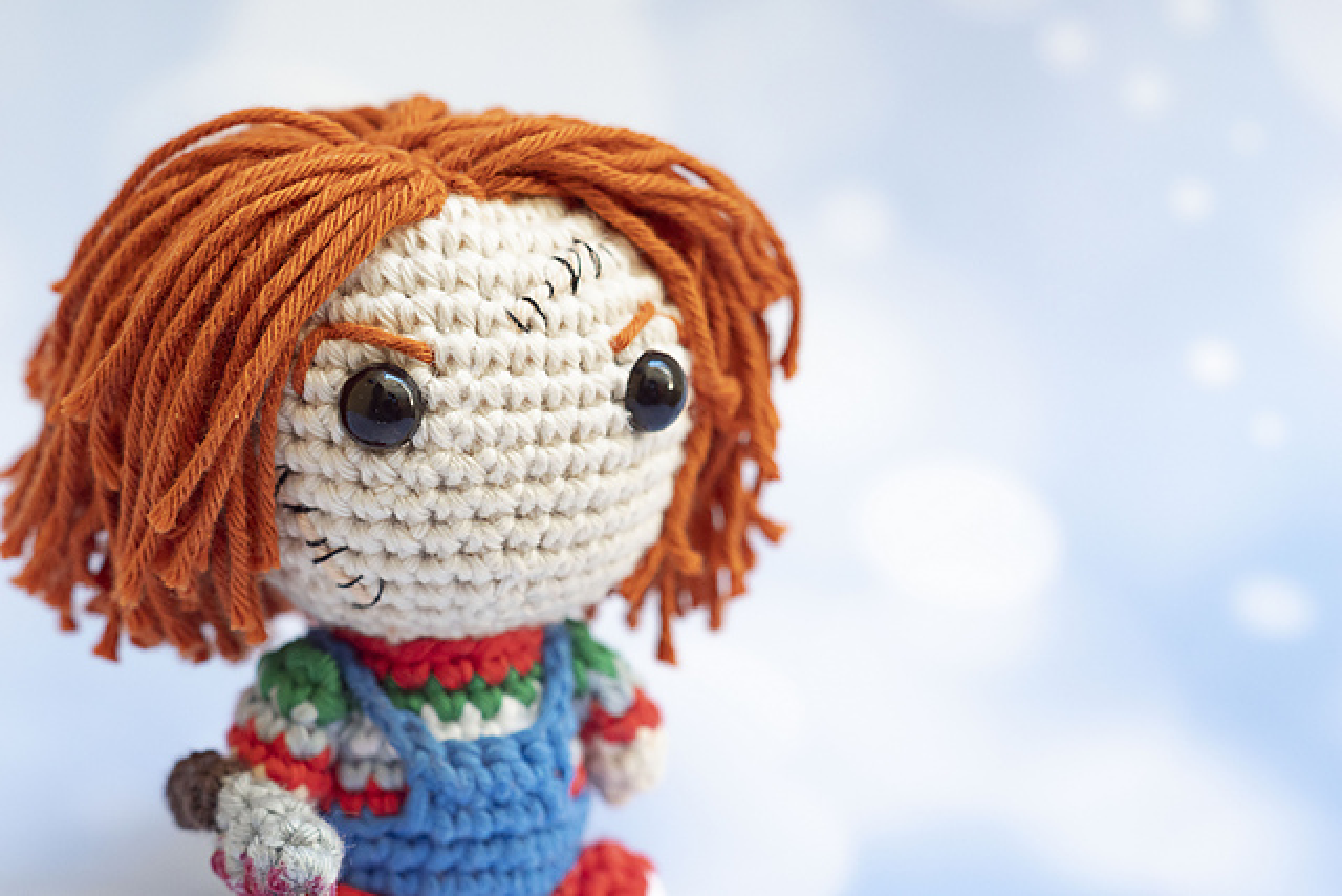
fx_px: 2796
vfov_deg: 18.2
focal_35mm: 75
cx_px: 671
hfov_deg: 27.0
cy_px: 448
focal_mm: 50
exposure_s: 1/160
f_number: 4
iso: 400
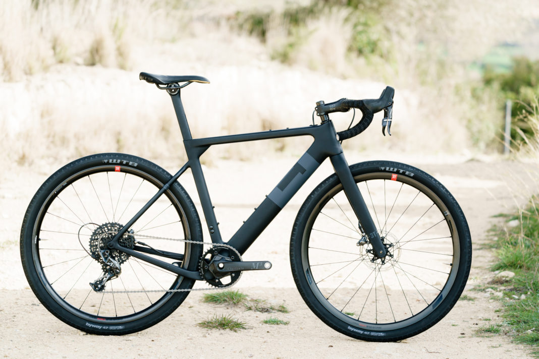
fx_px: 2590
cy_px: 180
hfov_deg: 11.9
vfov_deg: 7.9
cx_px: 270
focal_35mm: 173
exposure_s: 1/500
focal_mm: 173
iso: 320
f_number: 5.6
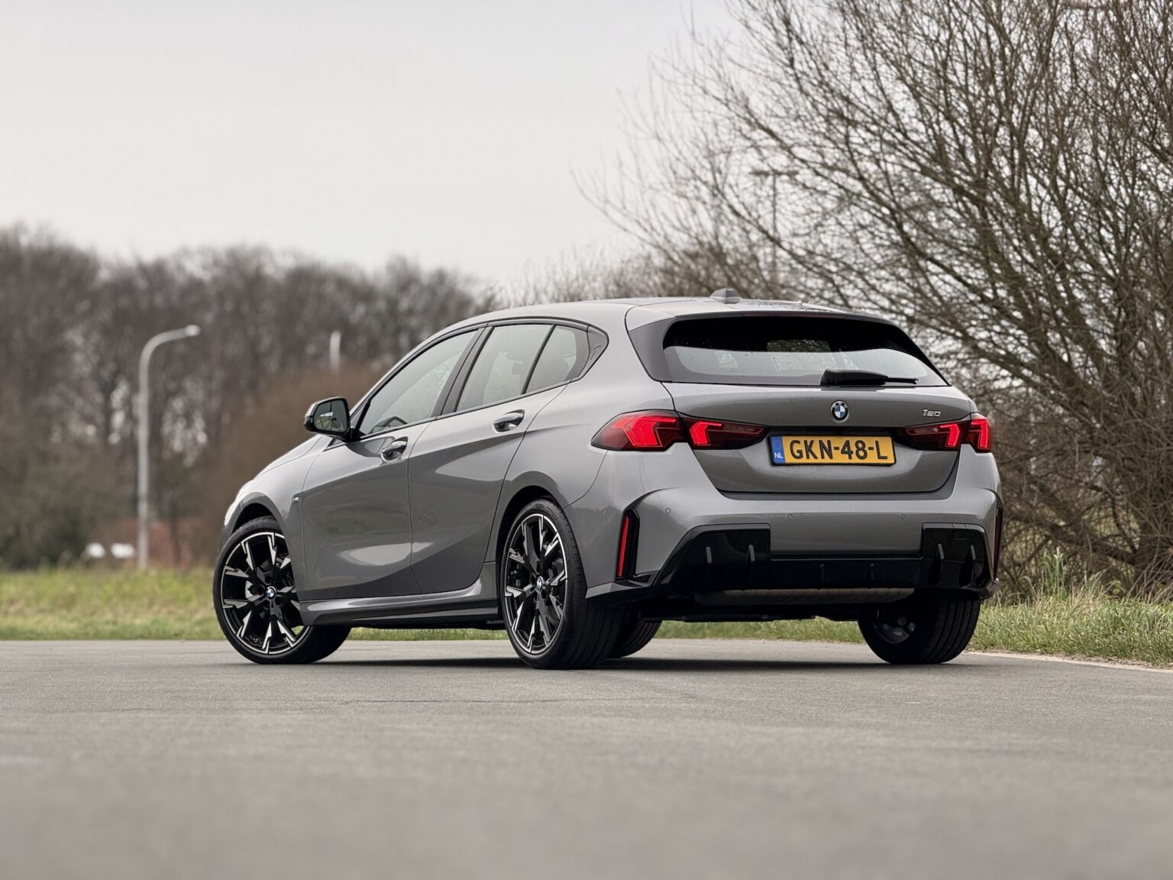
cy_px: 440
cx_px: 586
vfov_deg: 12.3
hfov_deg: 16.4
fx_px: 4066
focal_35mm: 120
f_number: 2.8
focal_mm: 15.66
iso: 64
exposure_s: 1/99
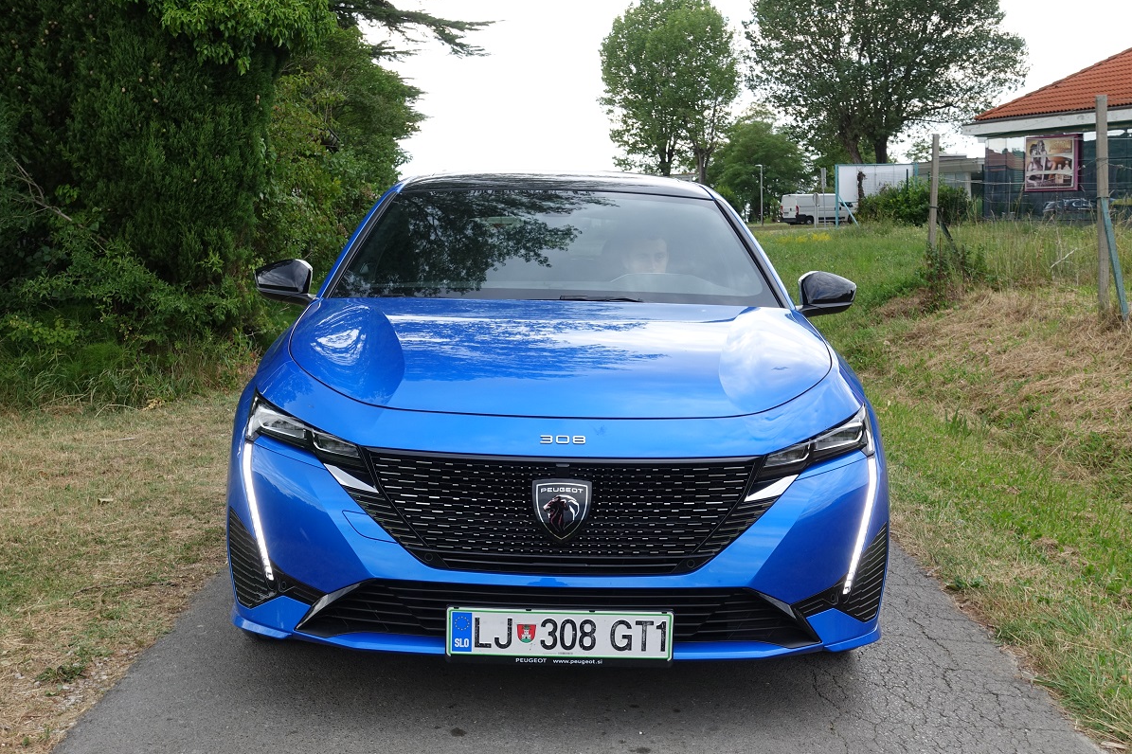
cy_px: 385
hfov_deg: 43.6
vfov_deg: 29.8
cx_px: 529
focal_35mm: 45
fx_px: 1415
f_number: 5.6
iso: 125
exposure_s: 1/100
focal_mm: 15.31
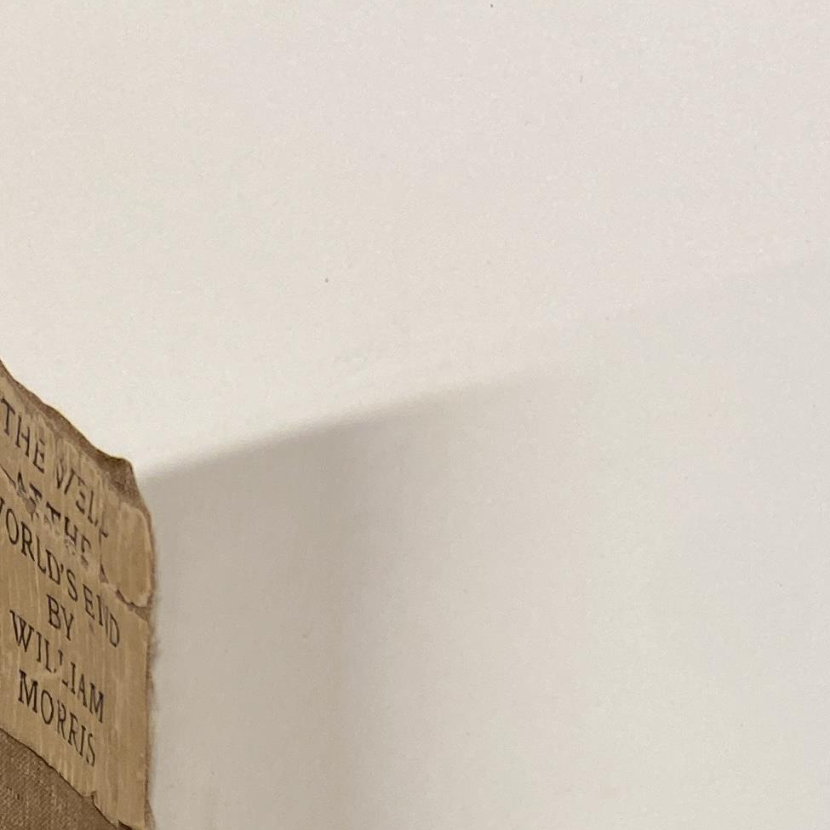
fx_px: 2577
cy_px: 1657
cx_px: -170
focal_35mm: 95
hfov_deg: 17.4
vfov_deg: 15.0
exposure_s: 1/100
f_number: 1.8
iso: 100
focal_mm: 4.25
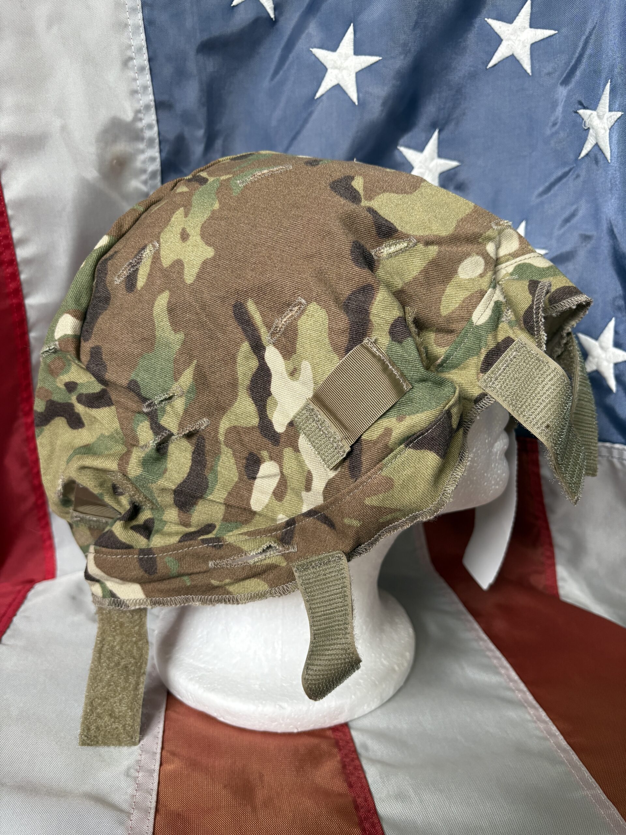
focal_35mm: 26
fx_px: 627
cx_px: 313
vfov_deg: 67.3
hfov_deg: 53.1
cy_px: 418
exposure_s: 1/122
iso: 125
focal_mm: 5.96
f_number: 1.6
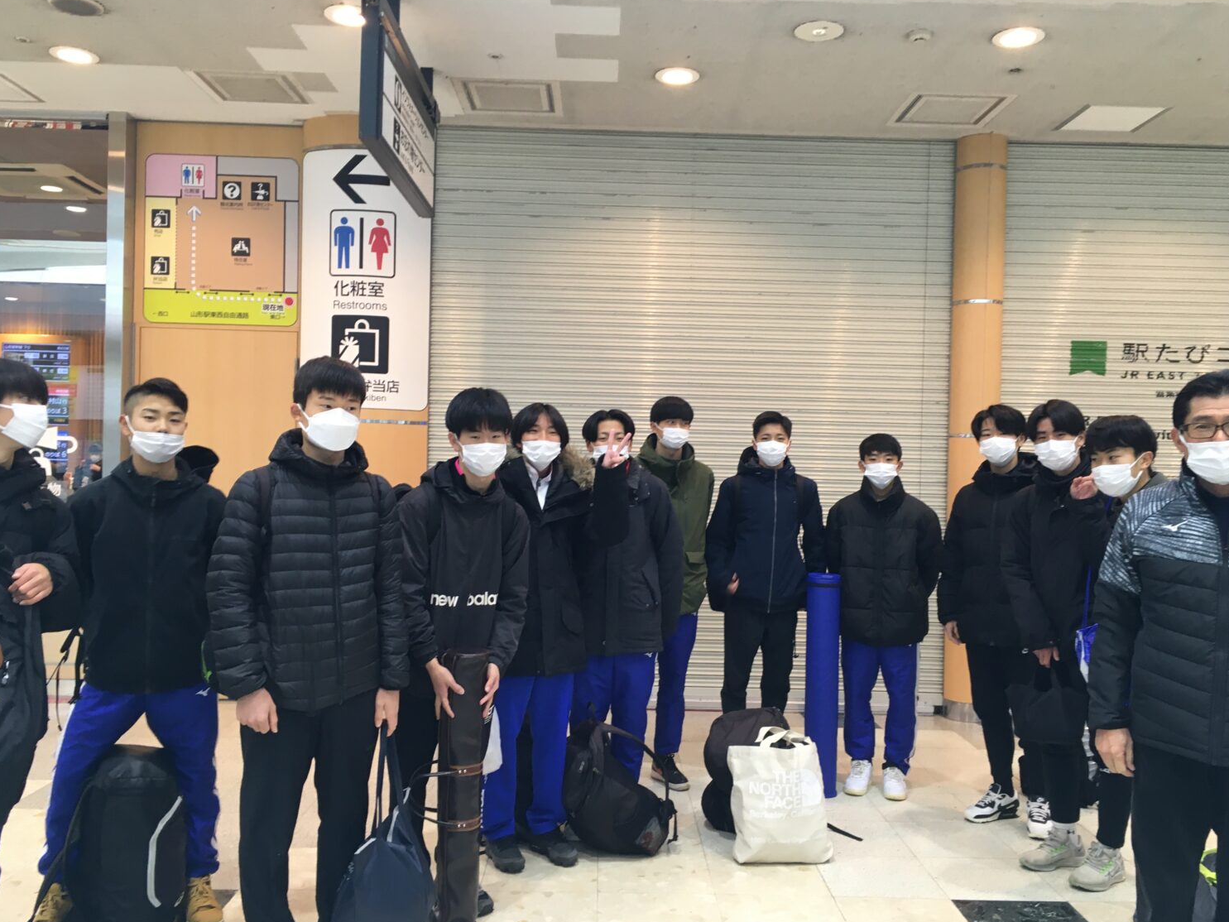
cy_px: 464
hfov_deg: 60.0
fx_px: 1065
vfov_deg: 46.8
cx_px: 619
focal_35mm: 30
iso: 50
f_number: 2.2
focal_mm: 4.15
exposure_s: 1/30
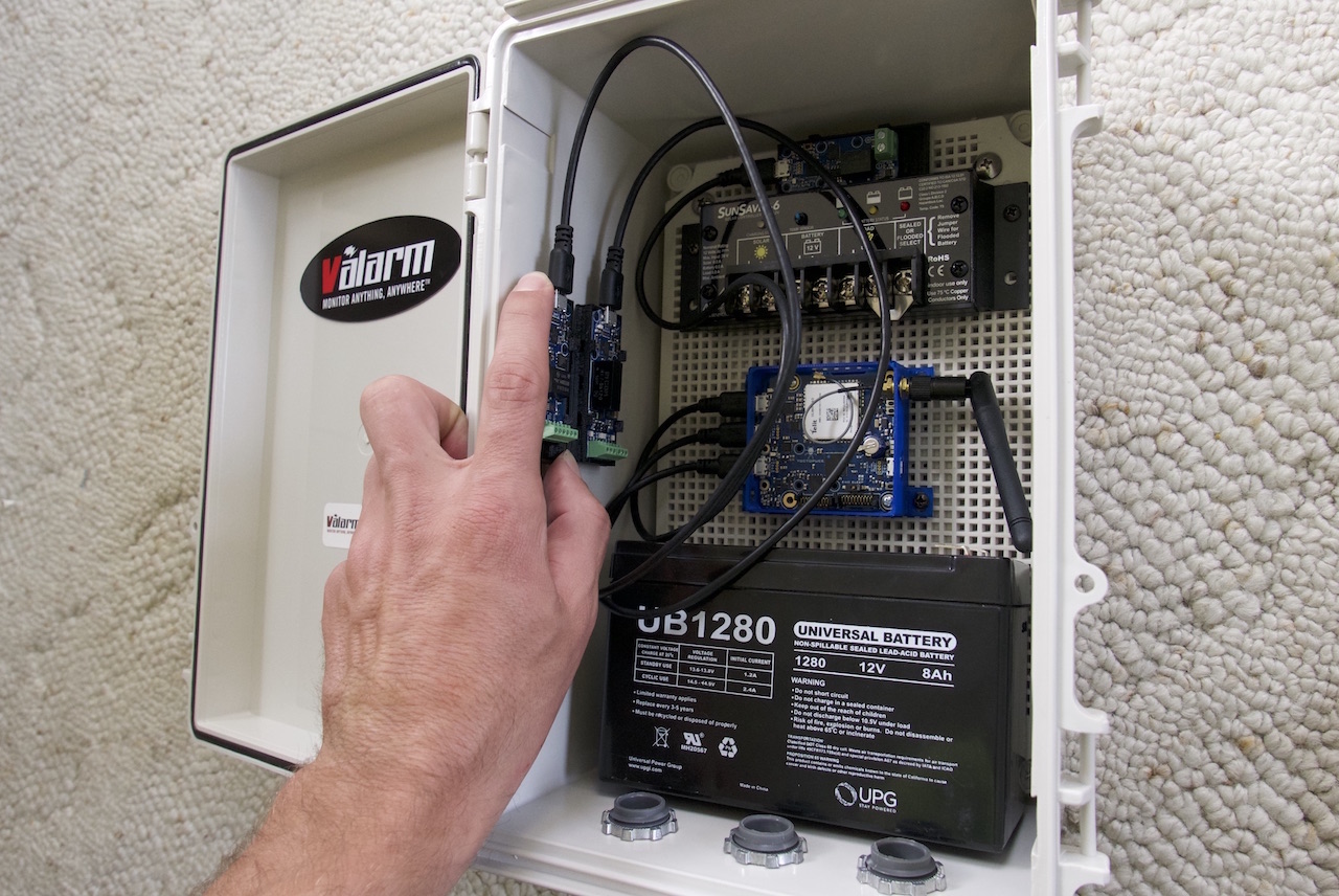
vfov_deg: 53.2
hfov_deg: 73.7
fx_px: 893
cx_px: 670
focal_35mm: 24
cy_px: 448
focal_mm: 10.9
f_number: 5
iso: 1000
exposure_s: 1/60
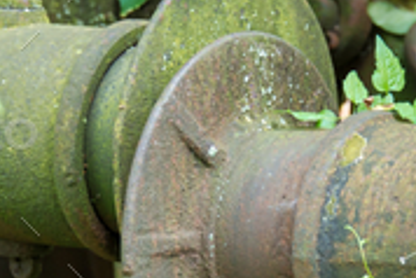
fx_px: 4302
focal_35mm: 372
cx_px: 276
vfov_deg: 3.7
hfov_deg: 5.5
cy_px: 243
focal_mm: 112
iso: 400
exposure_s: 1/60
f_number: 5.3
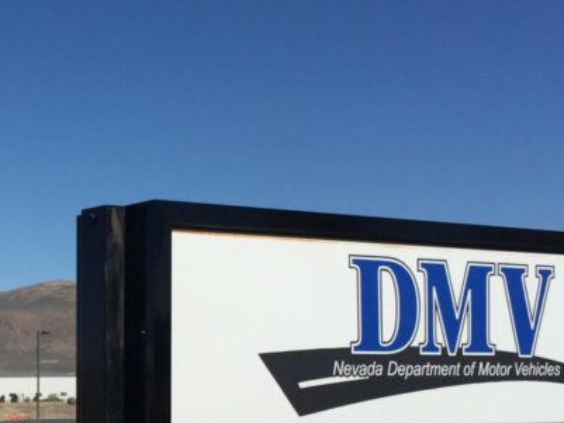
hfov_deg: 25.3
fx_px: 1206
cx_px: 27
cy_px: 361
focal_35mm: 74
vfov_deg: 19.6
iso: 32
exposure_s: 1/5650
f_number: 2.2
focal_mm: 4.15
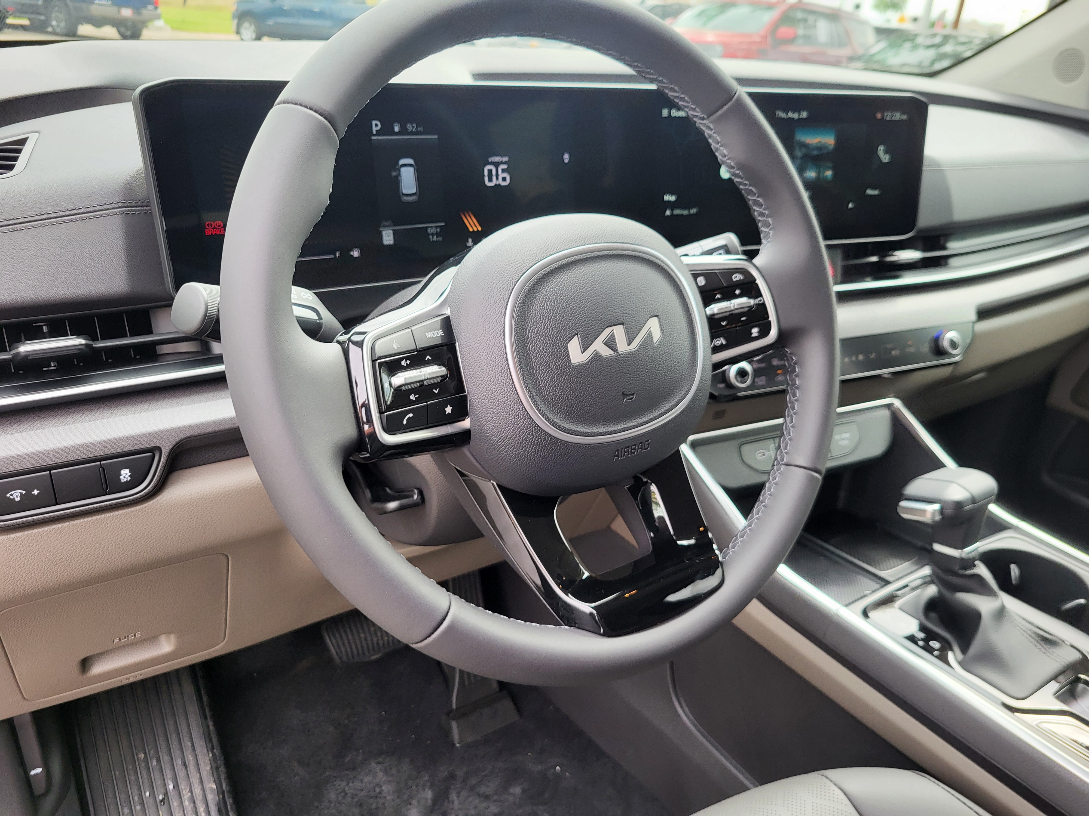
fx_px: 818
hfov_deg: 67.3
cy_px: 408
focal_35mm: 26
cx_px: 544
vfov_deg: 53.1
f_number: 1.8
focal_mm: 5.4
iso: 40
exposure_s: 1/120
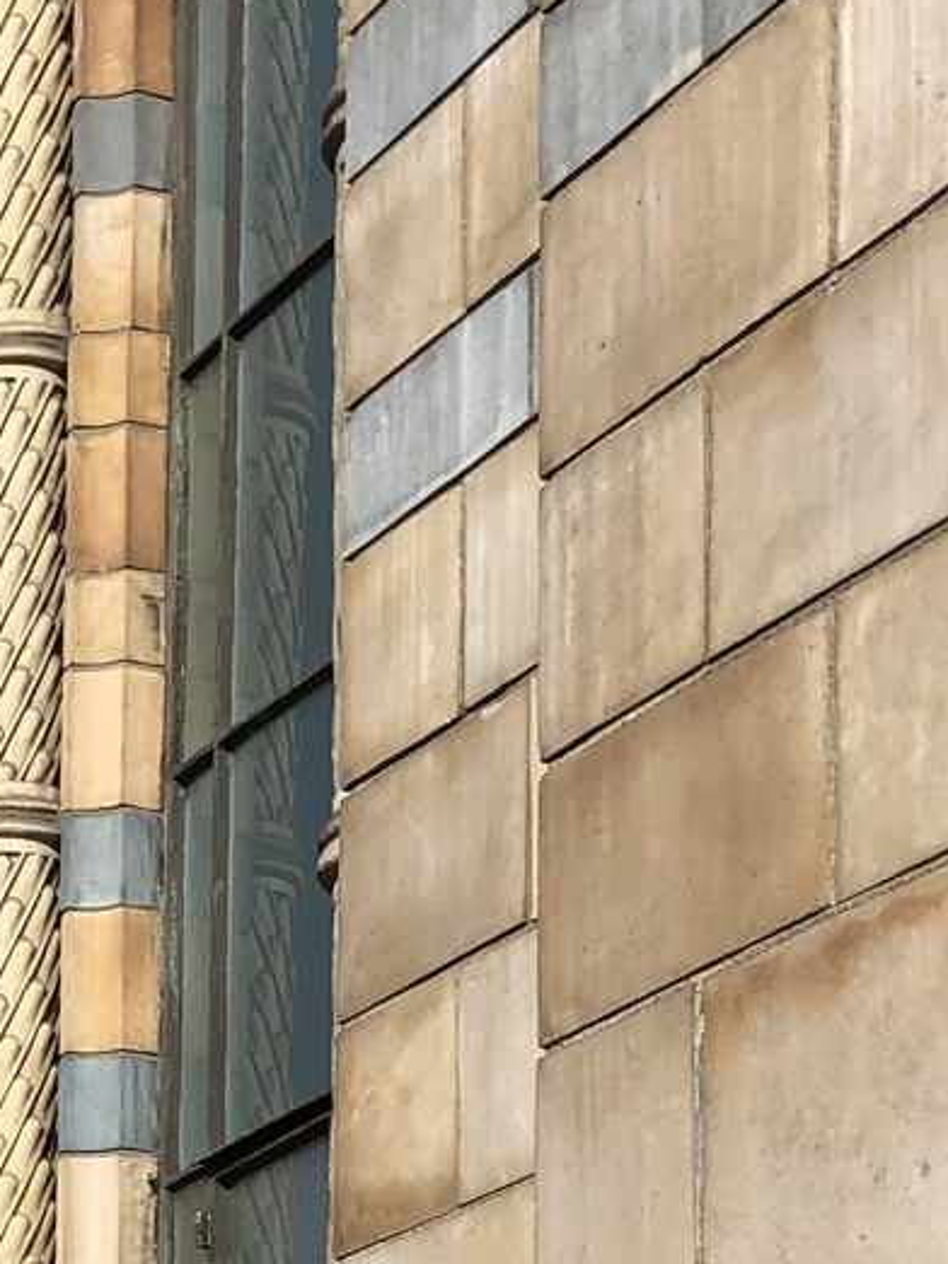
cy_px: 1883
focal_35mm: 108
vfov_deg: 16.6
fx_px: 3945
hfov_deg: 13.3
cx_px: -201
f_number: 1.8
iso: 20
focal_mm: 3.99
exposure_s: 1/3205
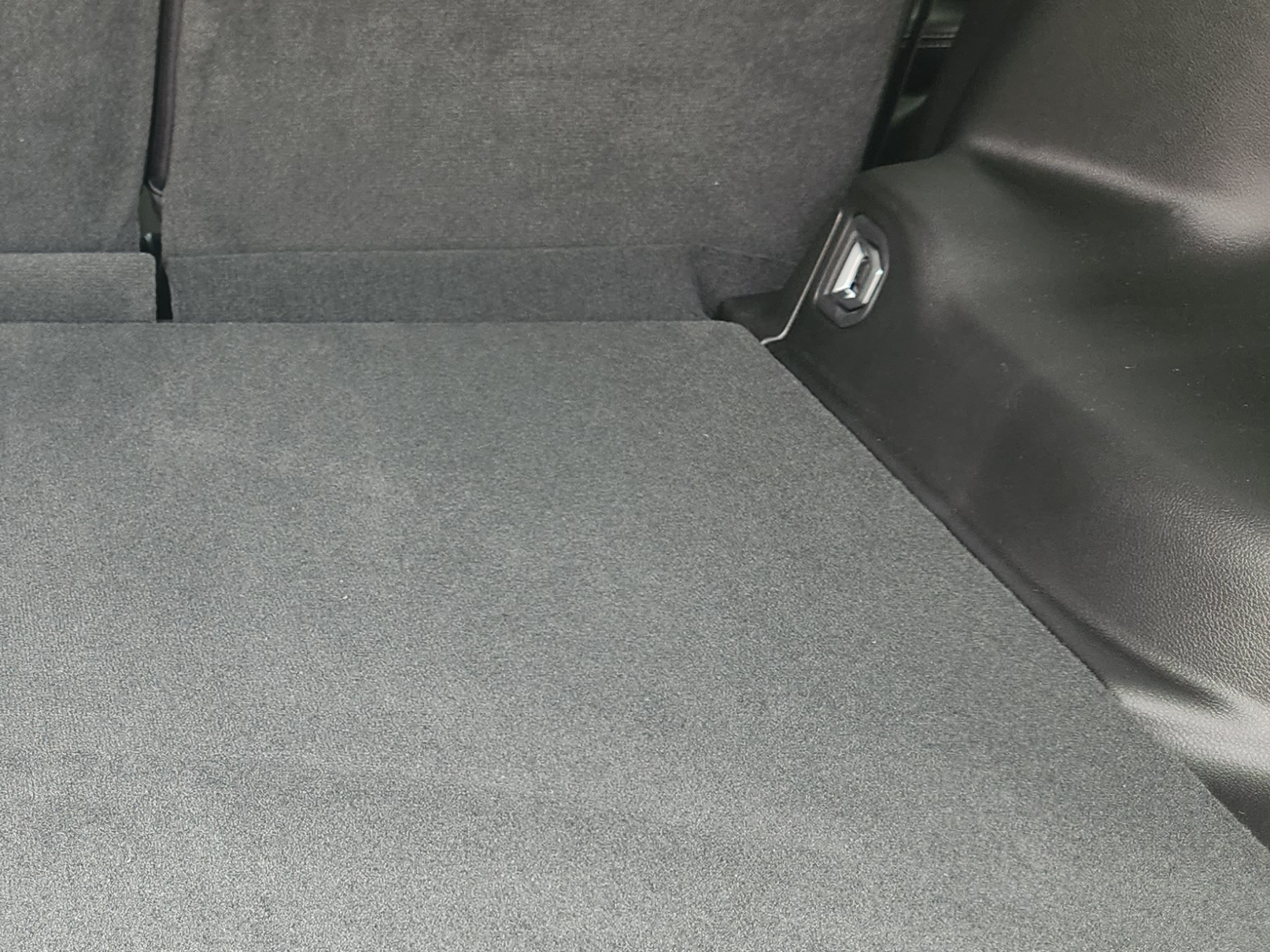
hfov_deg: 30.6
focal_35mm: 57
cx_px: -90
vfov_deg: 25.3
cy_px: 751
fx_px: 2092
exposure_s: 1/180
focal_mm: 5.4
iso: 80
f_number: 1.8
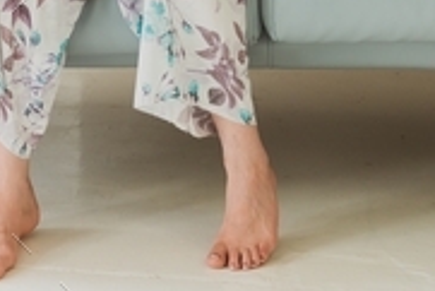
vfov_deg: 7.9
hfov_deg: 11.7
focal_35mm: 171
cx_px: -111
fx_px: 2063
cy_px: -126
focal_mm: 35
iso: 320
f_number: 2
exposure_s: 1/320
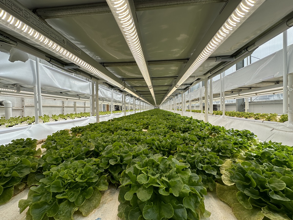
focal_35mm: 14
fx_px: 119
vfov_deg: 85.7
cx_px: 146
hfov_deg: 102.1
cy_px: 110
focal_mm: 2.22
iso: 40
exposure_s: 1/1366
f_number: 2.2
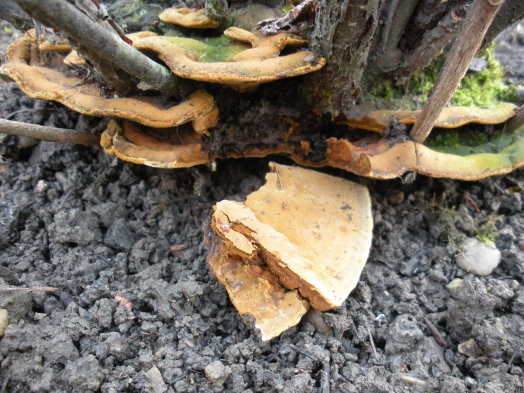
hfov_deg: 52.6
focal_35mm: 35
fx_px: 530
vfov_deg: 40.7
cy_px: 196
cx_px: 262
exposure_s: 1/35.2
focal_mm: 6.3
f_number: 3.5
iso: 400
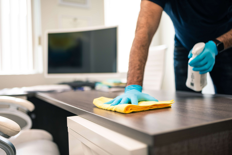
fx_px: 226
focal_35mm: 35
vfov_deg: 37.9
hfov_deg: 54.4
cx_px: 116
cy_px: 78
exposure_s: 1/100
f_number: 1.4
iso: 100
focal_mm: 35
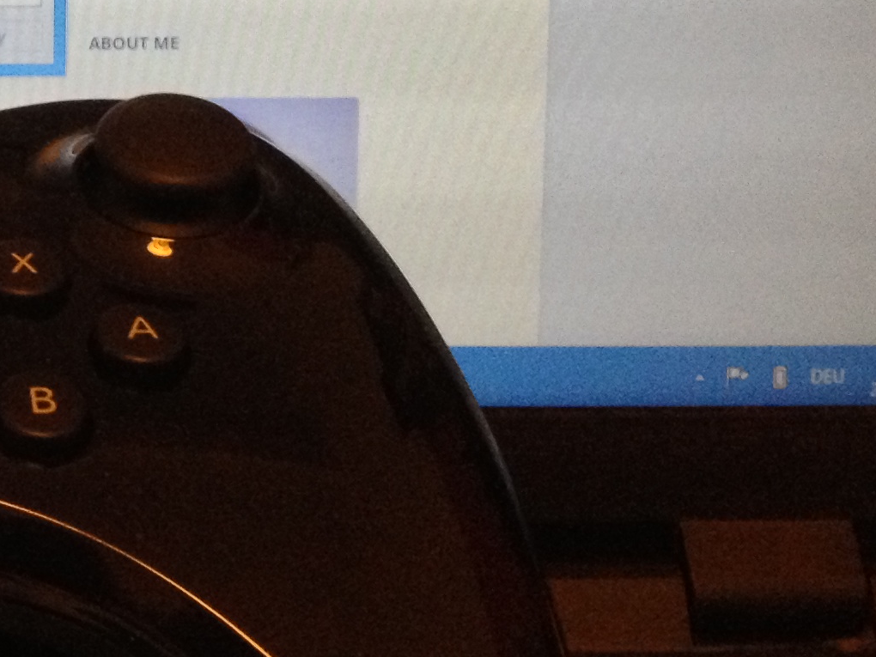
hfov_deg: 16.6
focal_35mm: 112
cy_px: 18
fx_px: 2834
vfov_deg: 13.1
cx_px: -277
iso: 320
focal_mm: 4.28
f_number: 2.4
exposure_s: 1/20
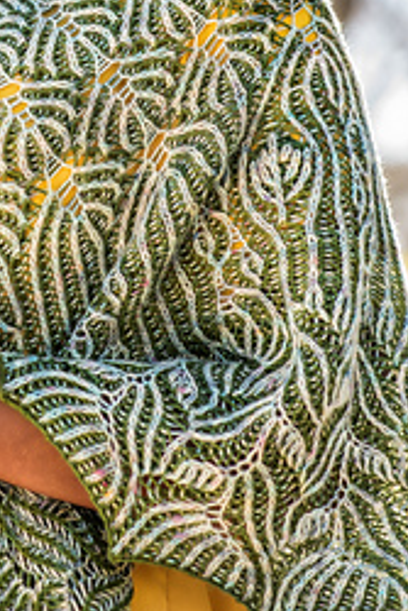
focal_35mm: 170
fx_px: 2886
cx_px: 29
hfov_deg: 8.1
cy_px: 7
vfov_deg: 12.0
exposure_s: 1/400
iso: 320
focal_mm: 85
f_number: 3.5
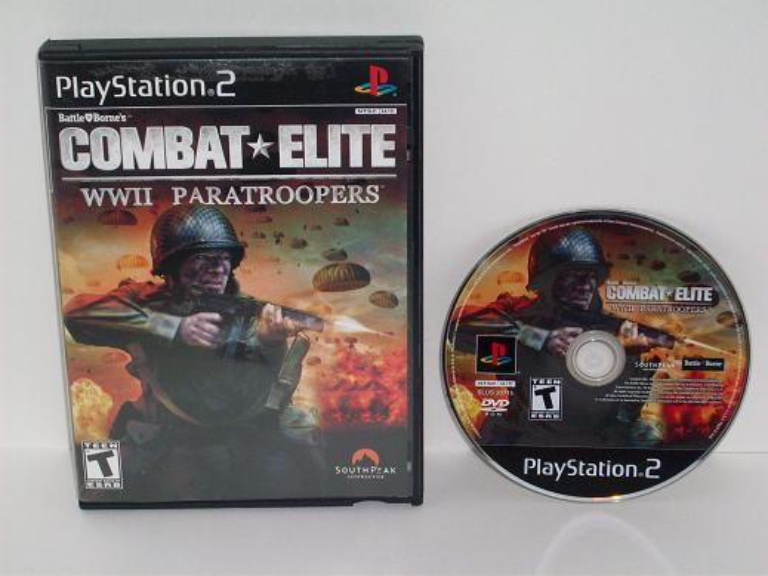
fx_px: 2041
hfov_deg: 21.3
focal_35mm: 92
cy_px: 288
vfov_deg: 16.1
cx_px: 384
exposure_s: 1/80.3
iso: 160
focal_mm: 15.3
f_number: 4.7
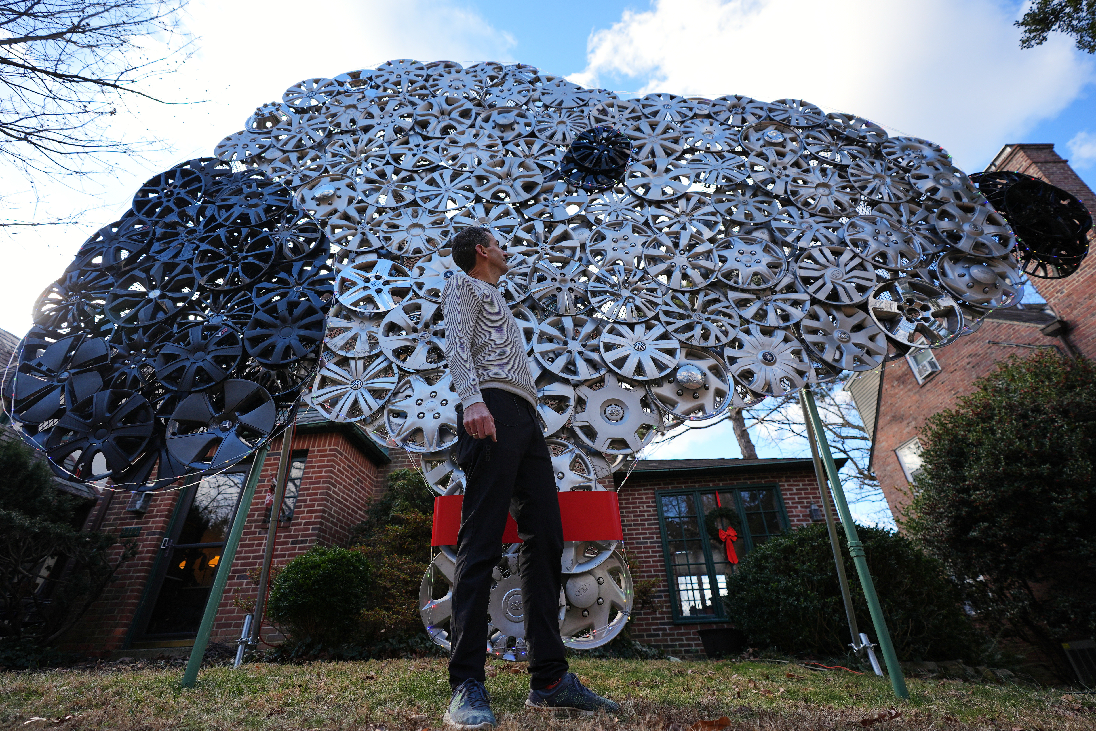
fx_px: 487
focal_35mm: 16
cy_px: 366
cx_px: 548
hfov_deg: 96.7
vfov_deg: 73.7
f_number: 2.8
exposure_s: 1/1250
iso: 250
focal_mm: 16
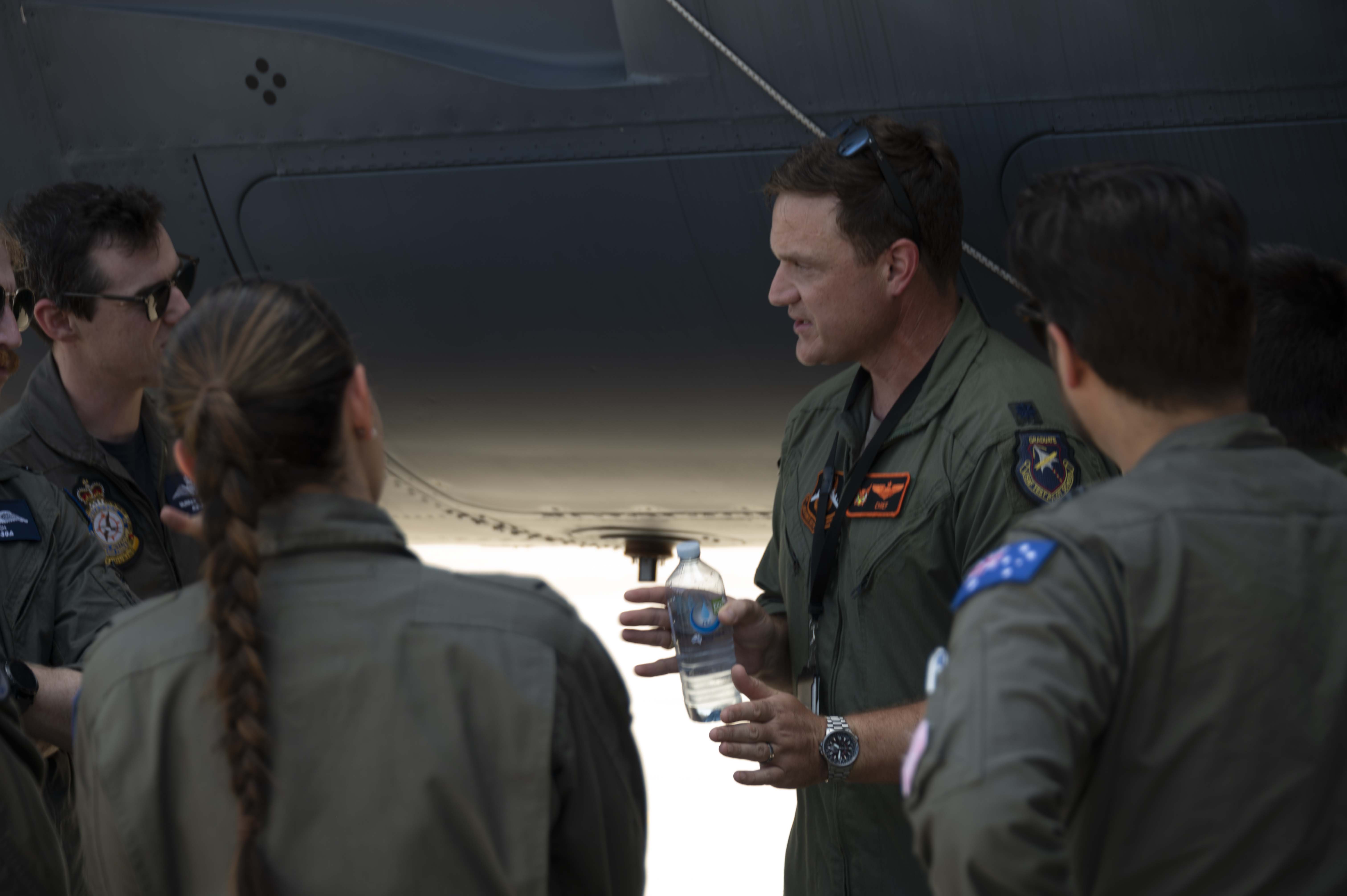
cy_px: 448
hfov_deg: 15.2
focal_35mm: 135
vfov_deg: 10.1
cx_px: 674
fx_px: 5048
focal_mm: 135
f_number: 5.6
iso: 50
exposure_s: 1/80
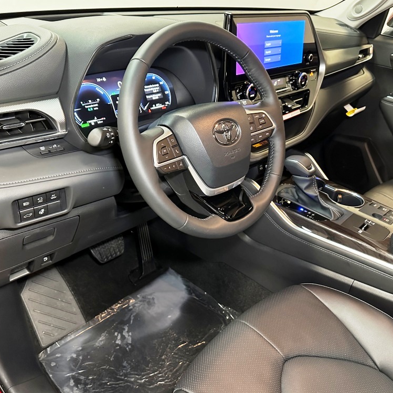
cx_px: 210
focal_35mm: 29
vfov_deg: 55.6
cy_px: 197
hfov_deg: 55.6
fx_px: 372
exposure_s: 1/30
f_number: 1.78
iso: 800
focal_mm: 6.86
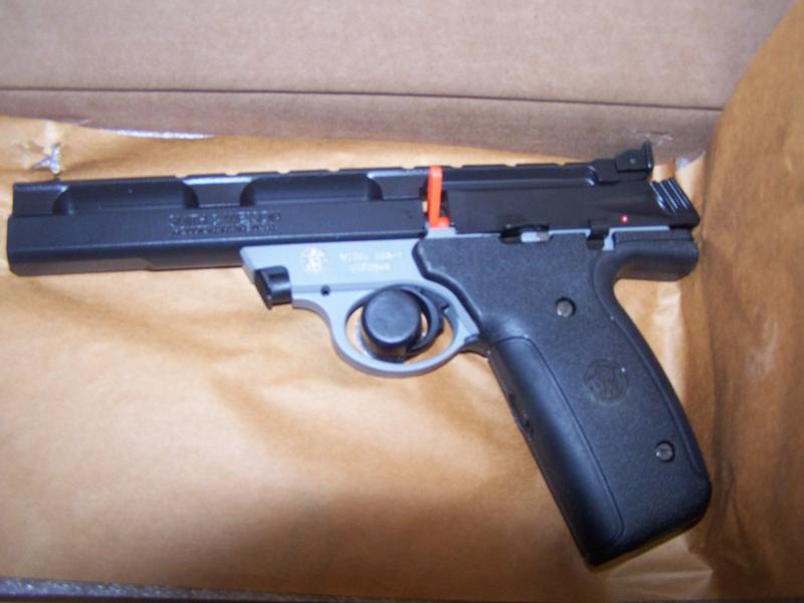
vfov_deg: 37.7
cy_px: 302
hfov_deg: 49.0
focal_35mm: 38
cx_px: 402
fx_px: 883
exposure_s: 1/60
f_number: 2.8
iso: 140
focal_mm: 6.3
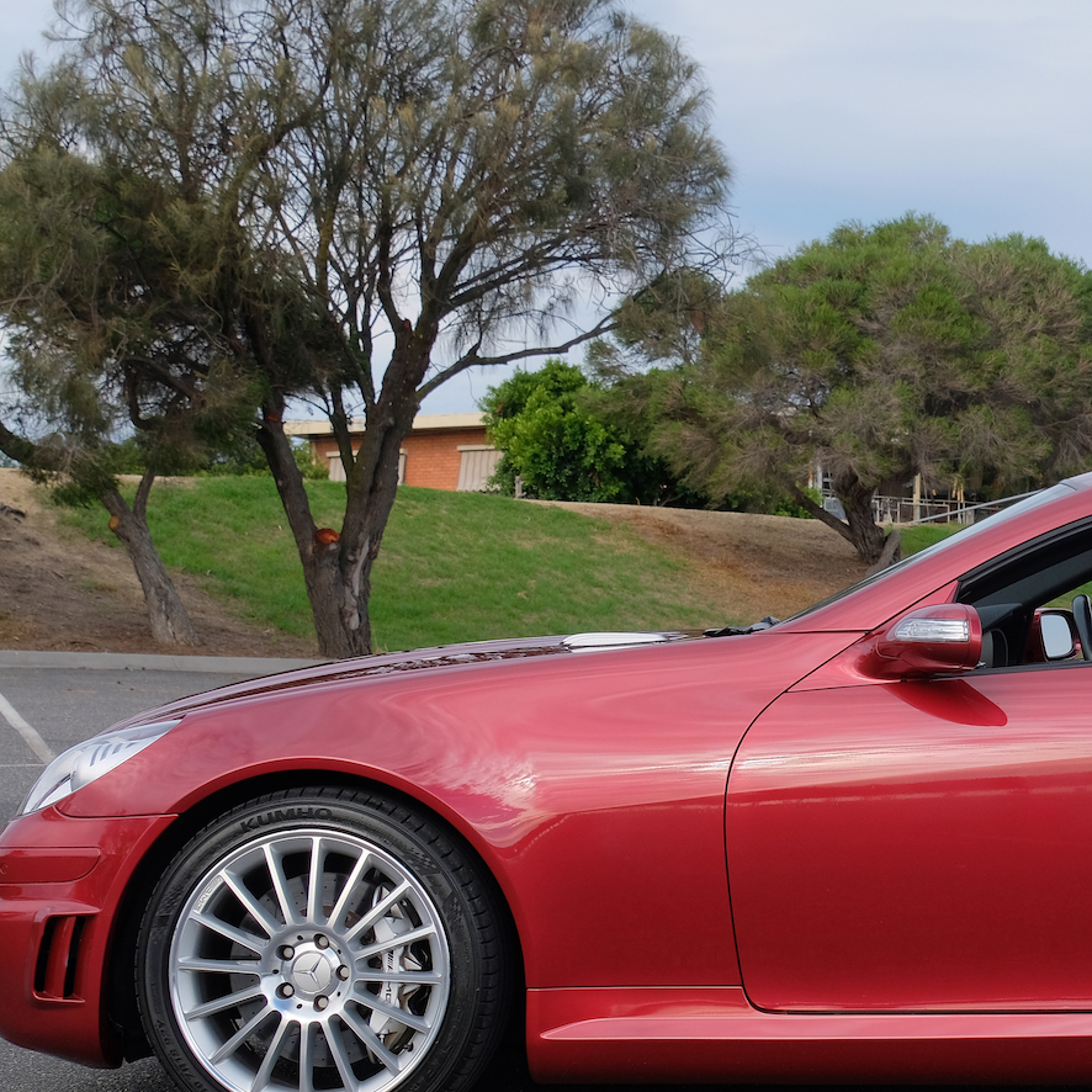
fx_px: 3355
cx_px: 1092
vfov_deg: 18.4
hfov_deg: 18.0
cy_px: 703
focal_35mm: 94
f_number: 8
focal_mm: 32.6
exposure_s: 1/500
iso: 500
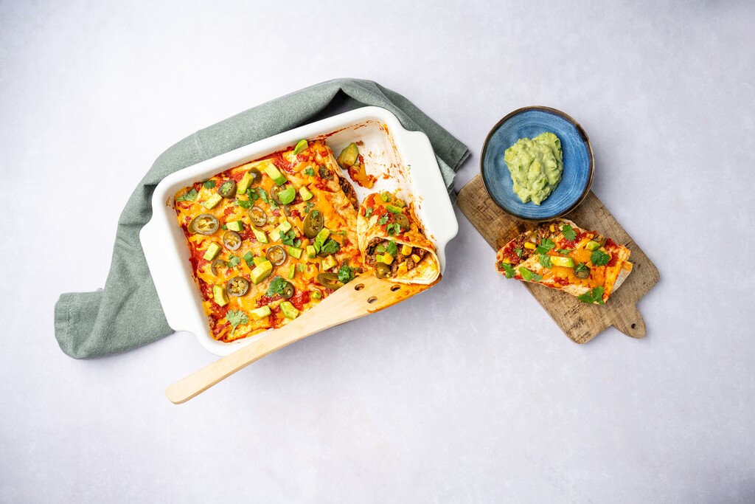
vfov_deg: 45.0
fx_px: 608
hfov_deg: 63.7
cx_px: 378
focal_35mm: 29
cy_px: 252
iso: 200
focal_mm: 29
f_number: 8
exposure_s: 1/40
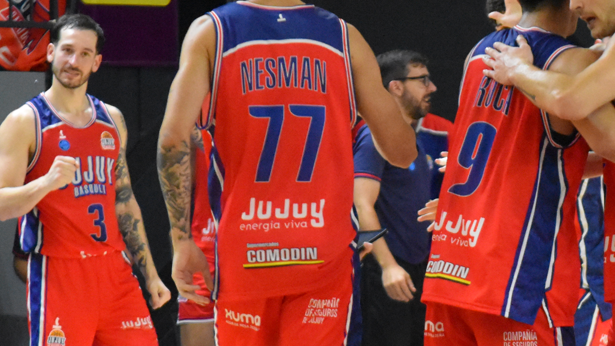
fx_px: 7404
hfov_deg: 4.8
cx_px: 532
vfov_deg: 2.7
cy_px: 246
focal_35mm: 454
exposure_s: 1/640
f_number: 4.8
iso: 6400
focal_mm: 120
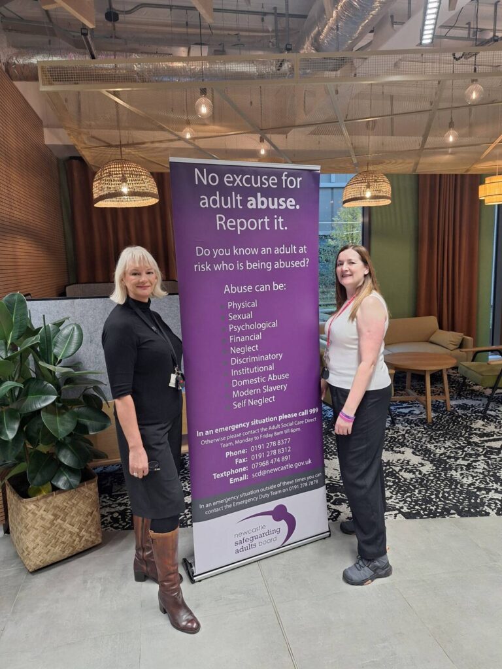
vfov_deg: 73.9
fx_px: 445
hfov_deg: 58.9
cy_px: 334
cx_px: 251
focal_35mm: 23
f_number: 1.8
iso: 100
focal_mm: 5.54
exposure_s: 1/50
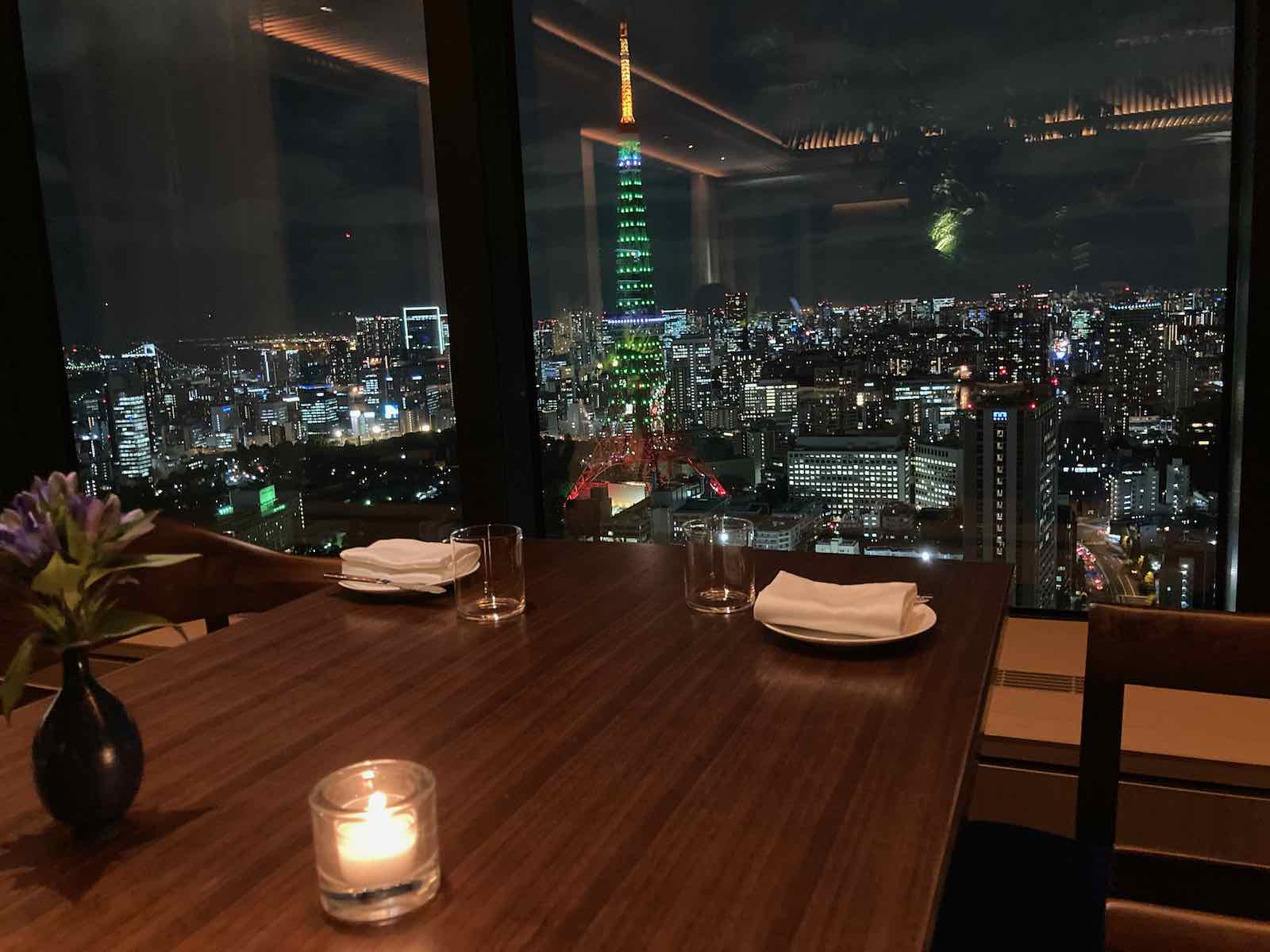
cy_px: 476
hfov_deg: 63.4
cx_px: 635
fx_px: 1027
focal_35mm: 28
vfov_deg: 49.7
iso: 1000
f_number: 1.8
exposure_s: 1/17
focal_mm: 3.99
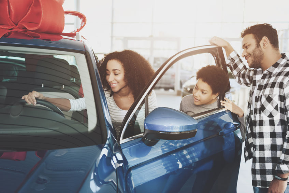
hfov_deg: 41.1
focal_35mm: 48
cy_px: 96
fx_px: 385
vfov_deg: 28.1
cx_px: 144
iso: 250
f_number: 3.2
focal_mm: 48
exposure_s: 1/125
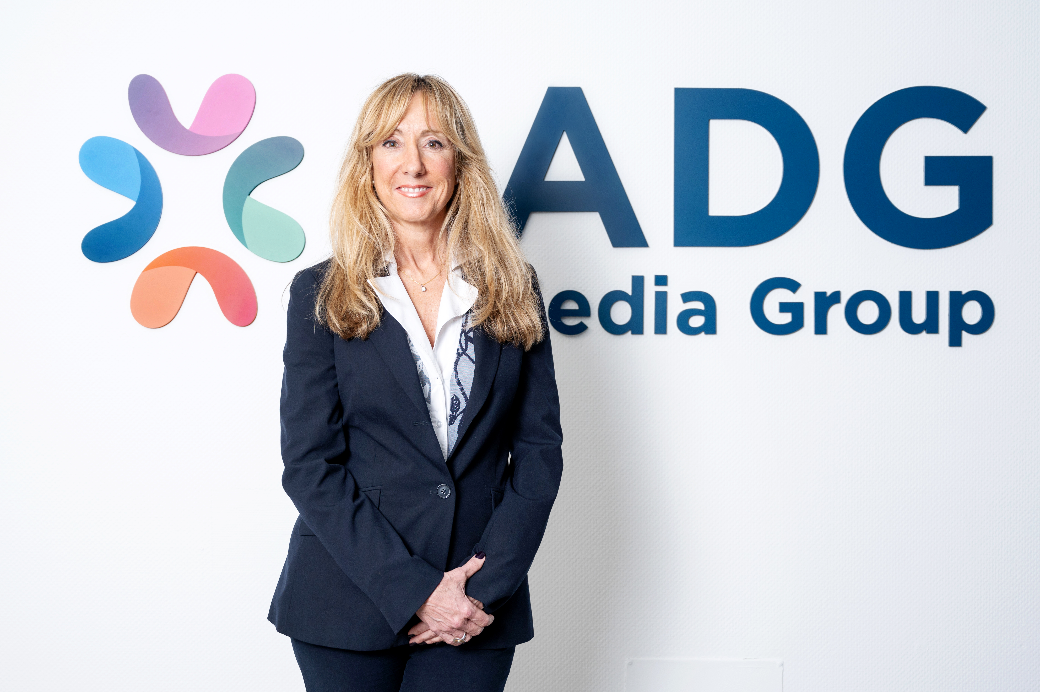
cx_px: 520
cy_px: 346
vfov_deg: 30.5
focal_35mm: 44
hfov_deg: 44.5
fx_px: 1270
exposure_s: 1/160
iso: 320
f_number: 4
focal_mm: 44
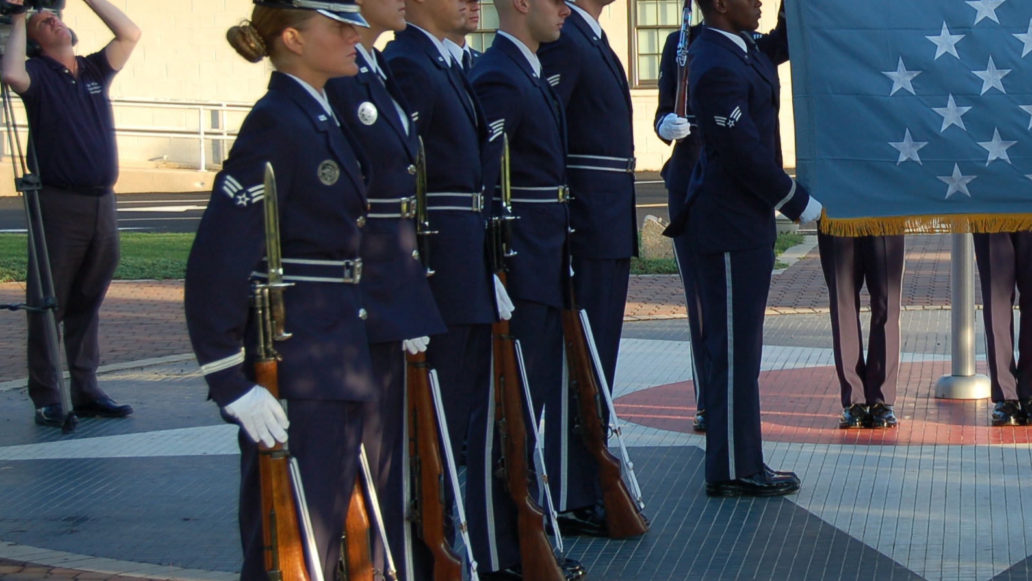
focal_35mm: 113
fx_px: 3092
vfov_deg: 10.7
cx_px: 923
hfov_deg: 18.6
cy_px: 138
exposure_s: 1/125
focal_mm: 38
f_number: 5.6
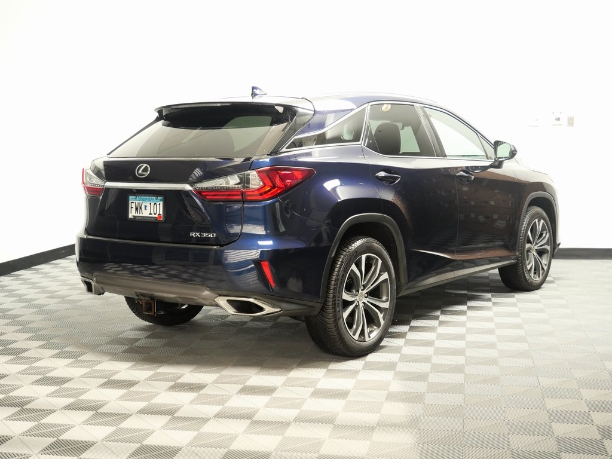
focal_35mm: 44
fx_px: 778
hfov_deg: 42.9
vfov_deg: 32.9
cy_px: 230
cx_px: 306
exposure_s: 1/200
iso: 500
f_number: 4.5
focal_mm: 22
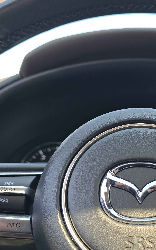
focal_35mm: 48
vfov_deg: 41.3
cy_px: 165
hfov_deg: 25.8
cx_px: 146
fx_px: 327
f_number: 1.7
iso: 32
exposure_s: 1/180
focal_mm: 6.3
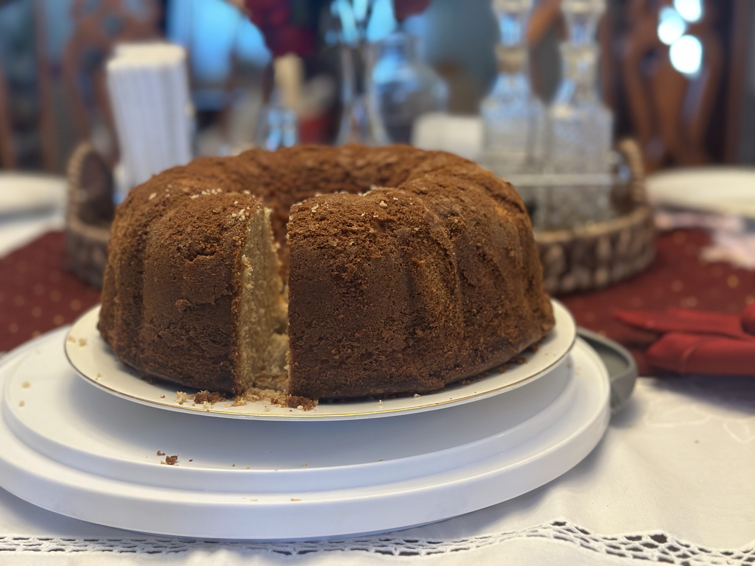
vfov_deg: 30.3
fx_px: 1047
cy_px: 283
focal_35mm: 48
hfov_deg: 39.7
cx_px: 378
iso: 400
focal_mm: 6.86
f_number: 1.78
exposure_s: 1/60
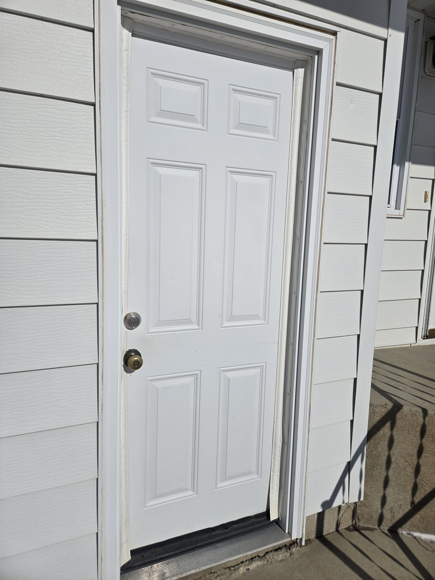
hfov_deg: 58.9
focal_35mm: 23
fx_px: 385
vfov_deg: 73.9
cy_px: 290
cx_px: 218
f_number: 1.8
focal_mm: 5.4
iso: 25
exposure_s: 1/9322
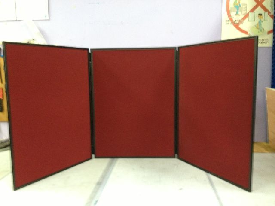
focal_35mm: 35
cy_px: 103
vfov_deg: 40.7
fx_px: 278
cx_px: 138
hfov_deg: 52.6
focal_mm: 4.28
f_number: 2.4
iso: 400
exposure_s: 1/15
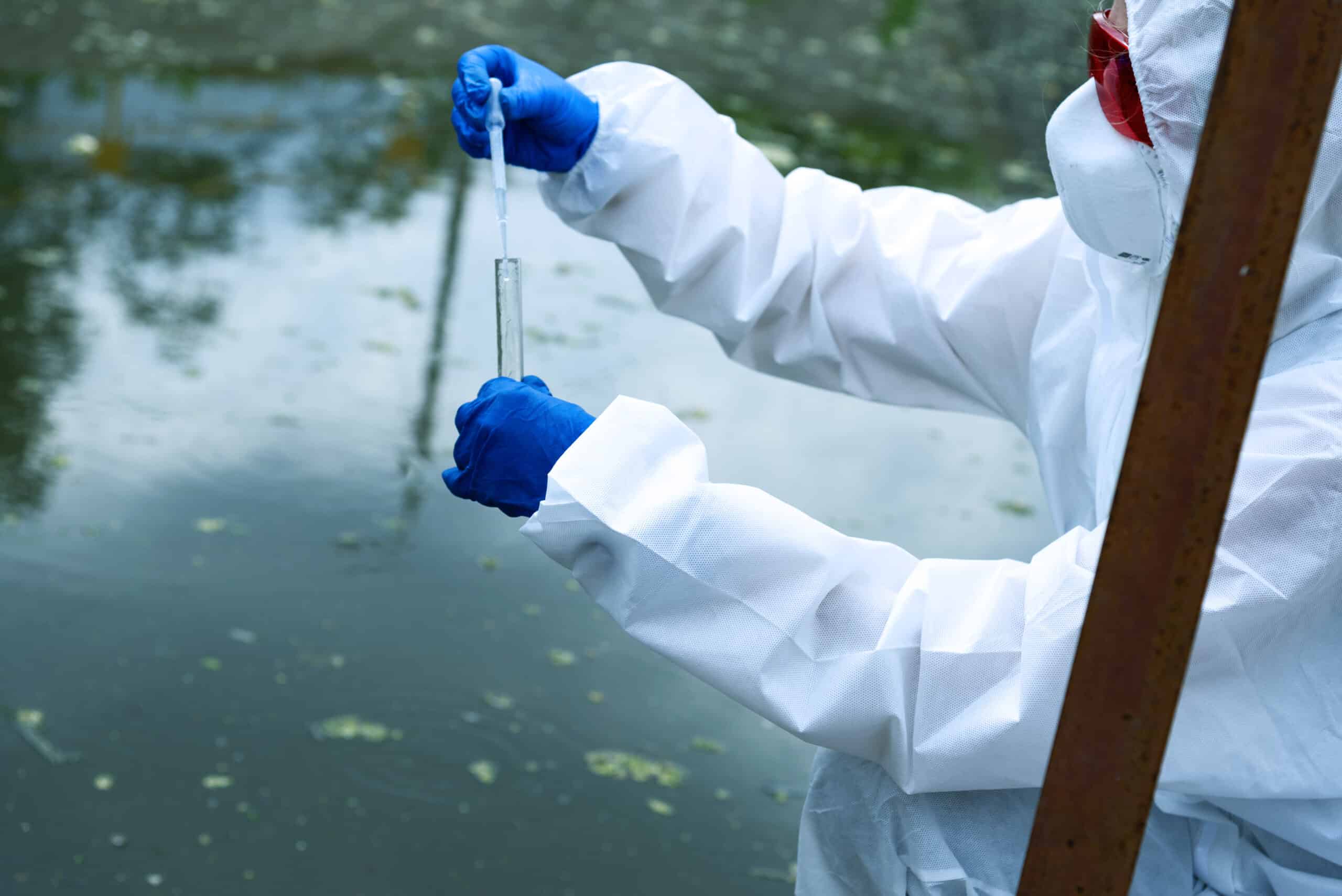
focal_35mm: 70
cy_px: 448
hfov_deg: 28.8
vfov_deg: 19.5
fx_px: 2610
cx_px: 671
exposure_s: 1/500
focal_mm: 70
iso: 100
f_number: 5.6
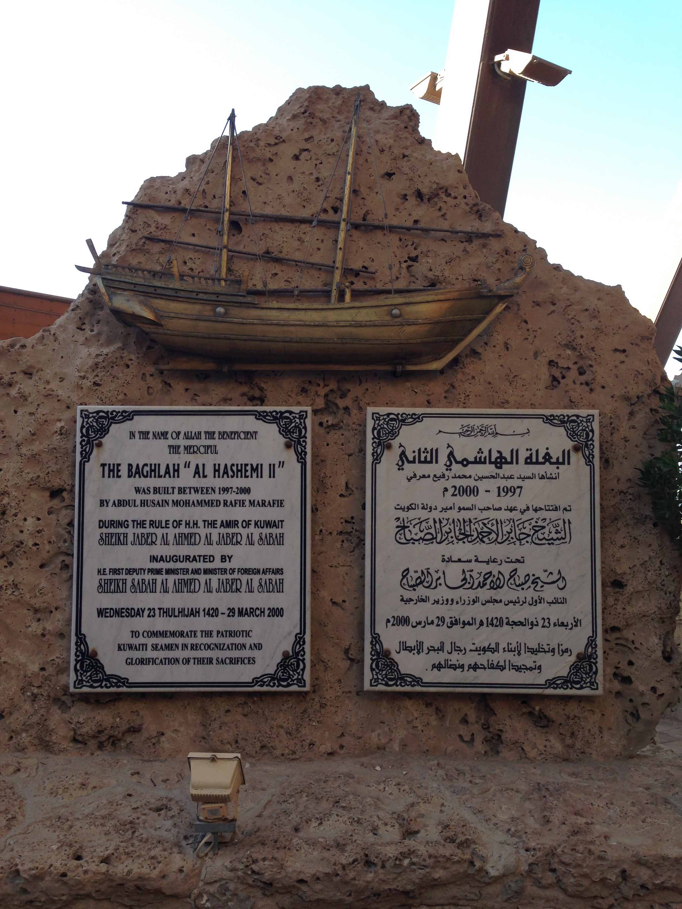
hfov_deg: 42.9
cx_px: 341
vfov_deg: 55.4
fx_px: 867
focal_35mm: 33
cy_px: 454
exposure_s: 1/281
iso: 50
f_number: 2.4
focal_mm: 4.12
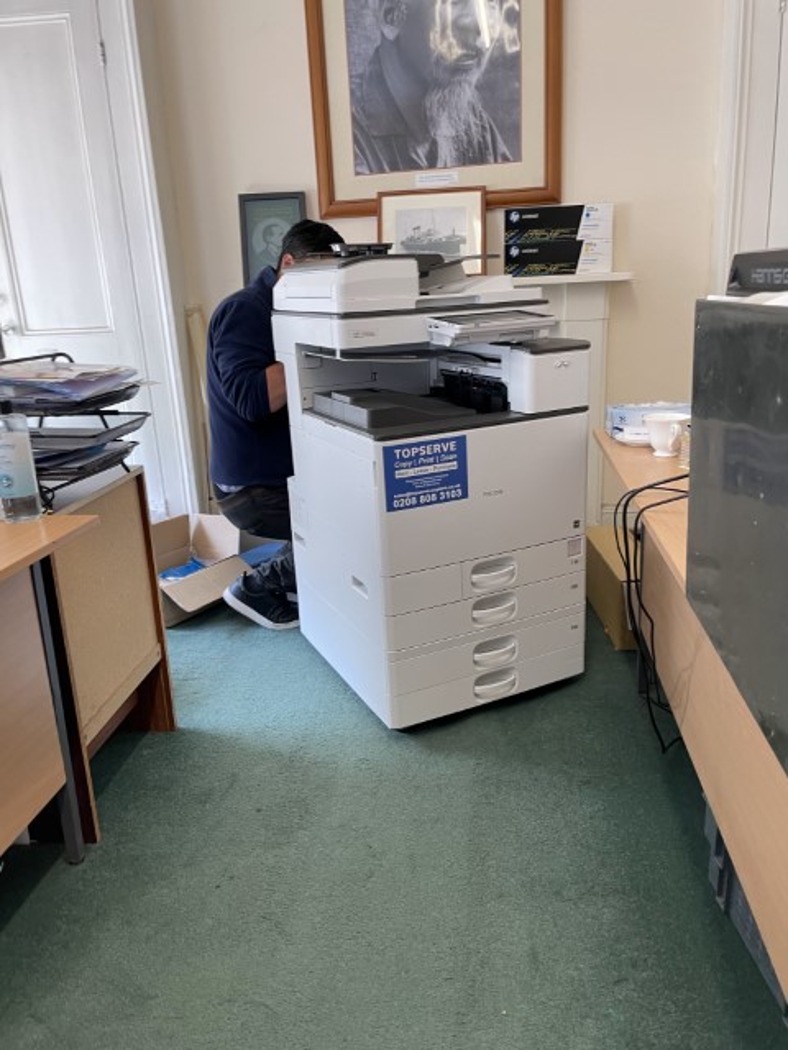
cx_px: 394
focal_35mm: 26
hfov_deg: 53.1
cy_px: 525
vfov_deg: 67.3
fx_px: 789
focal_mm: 4.2
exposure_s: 1/50
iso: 64
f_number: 1.6
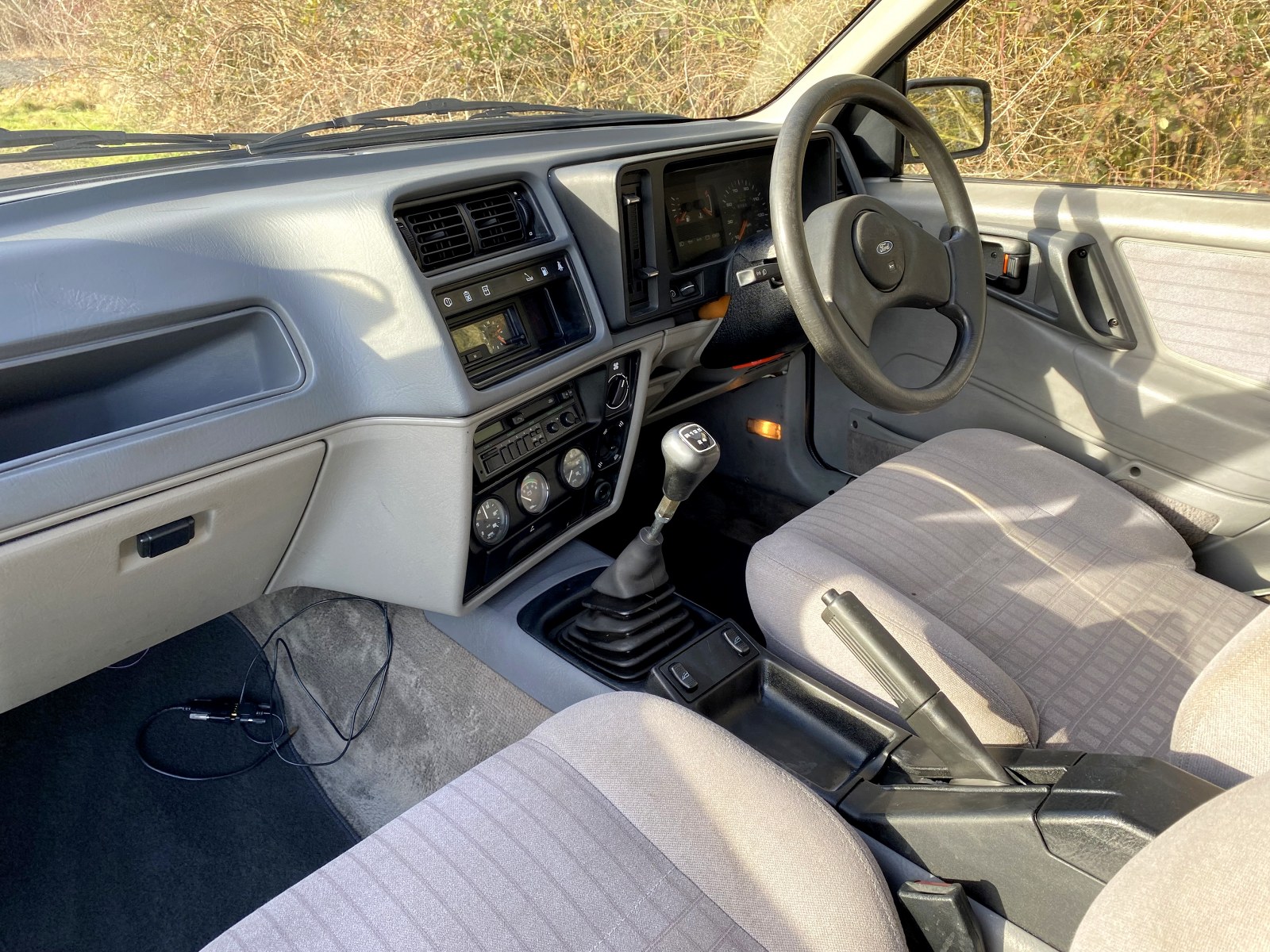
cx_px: 635
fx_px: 954
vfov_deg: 53.1
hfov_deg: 67.3
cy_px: 476
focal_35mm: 26
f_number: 1.8
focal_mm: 4.25
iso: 32
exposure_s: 1/128
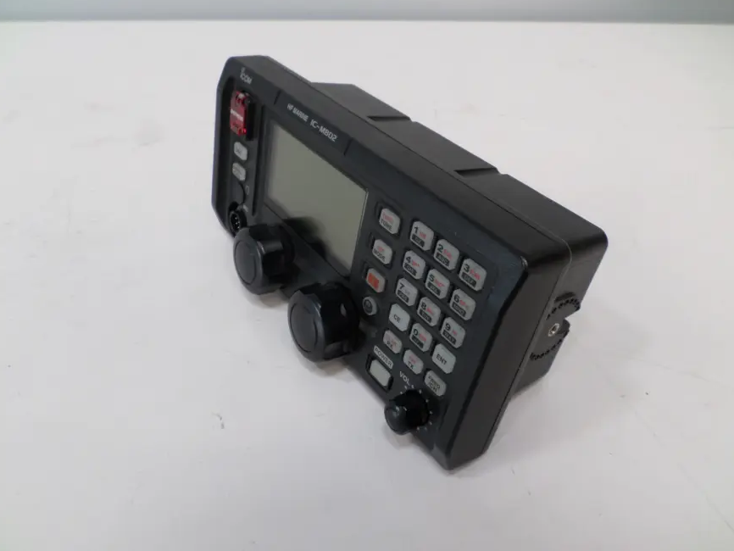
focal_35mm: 26
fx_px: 551
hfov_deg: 67.3
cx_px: 374
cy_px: 268
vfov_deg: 53.1
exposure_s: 1/45
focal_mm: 4.5
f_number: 2.5
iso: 80
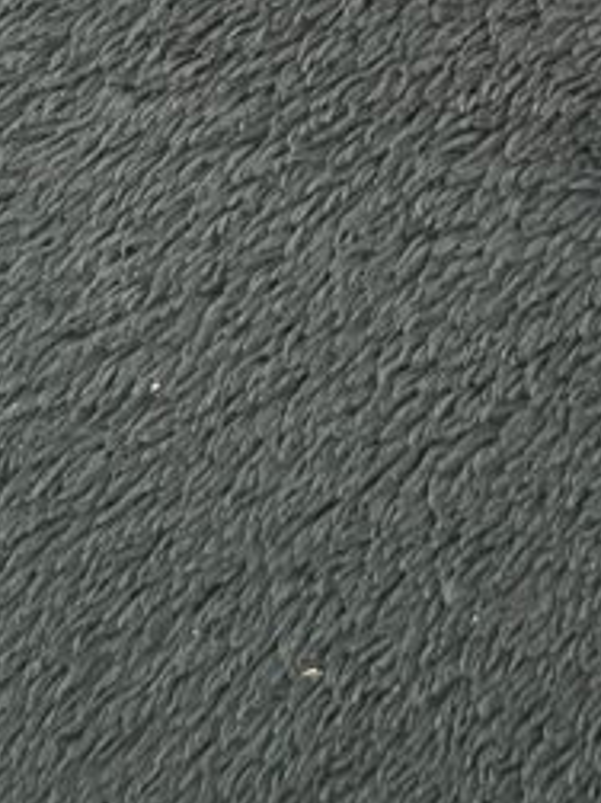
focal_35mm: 106
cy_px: -550
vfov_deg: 16.2
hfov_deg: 13.7
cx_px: 627
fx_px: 2456
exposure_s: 1/30
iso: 800
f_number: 1.6
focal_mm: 5.1
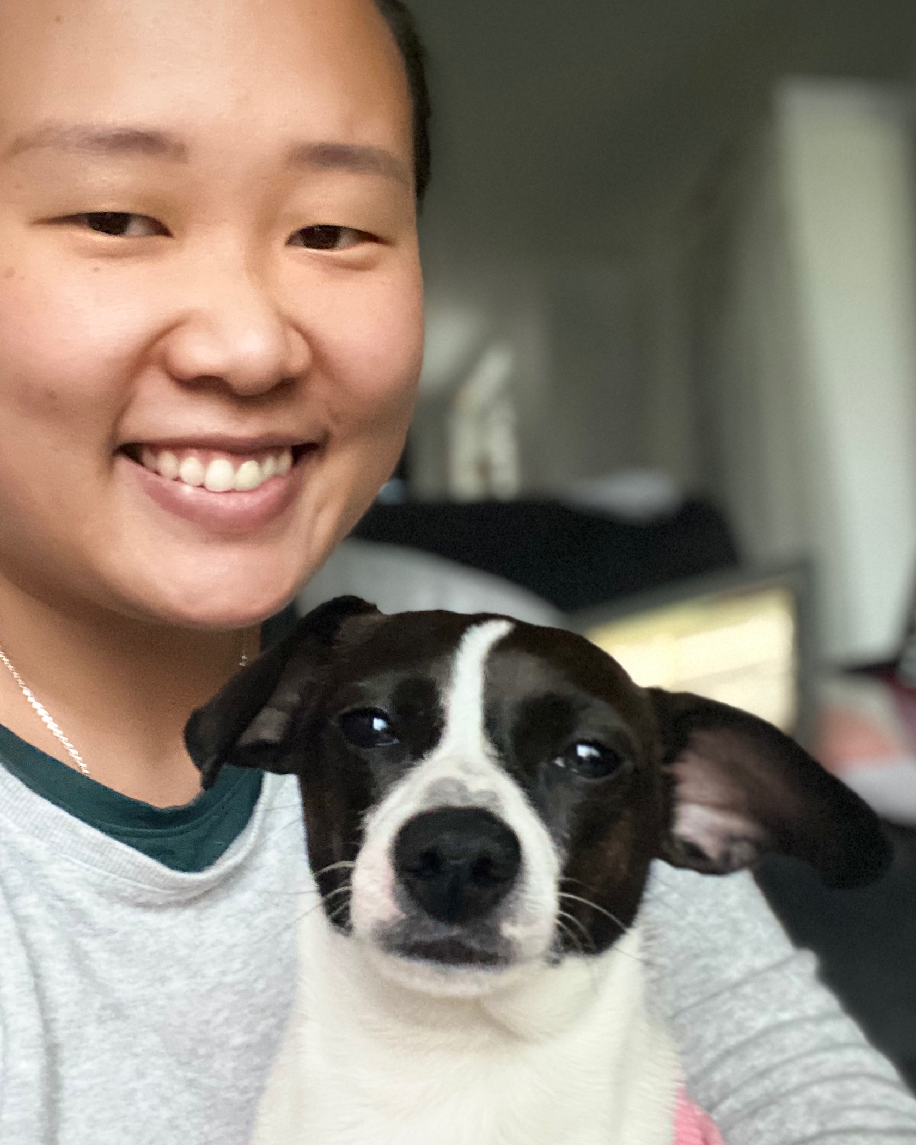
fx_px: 1457
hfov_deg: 34.9
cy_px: 612
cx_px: 410
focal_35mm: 43
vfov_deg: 42.9
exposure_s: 1/23
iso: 800
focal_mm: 2.71
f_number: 2.2
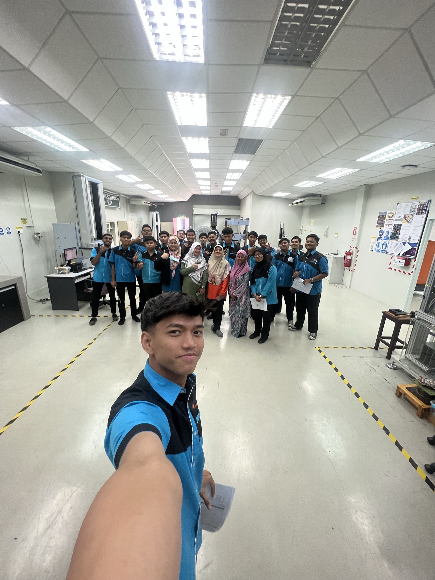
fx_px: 218
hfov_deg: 89.9
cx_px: 218
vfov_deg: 106.2
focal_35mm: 13
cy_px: 290
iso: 160
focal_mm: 1.57
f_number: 1.8
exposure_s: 1/50
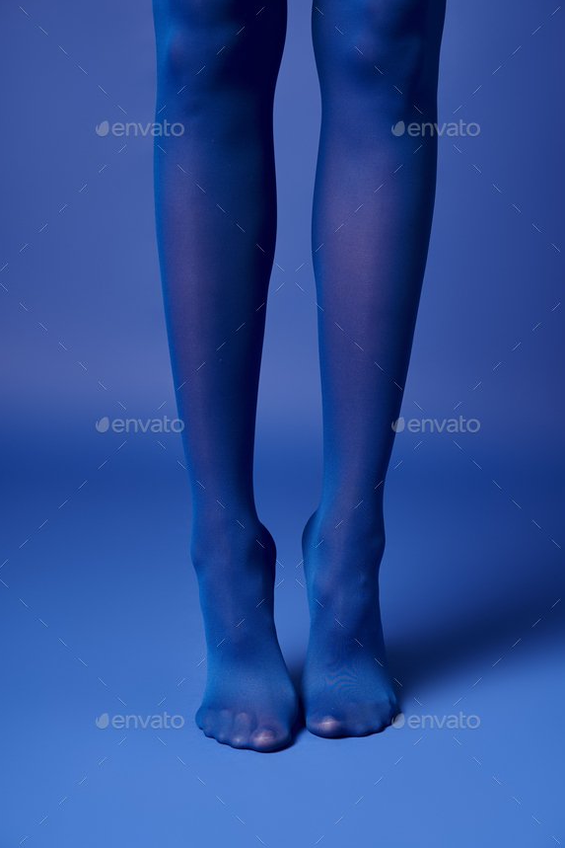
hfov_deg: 19.7
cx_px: 285
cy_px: 418
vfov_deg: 29.2
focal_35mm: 69
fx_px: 1624
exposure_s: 1/125
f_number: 5.6
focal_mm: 67
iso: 100
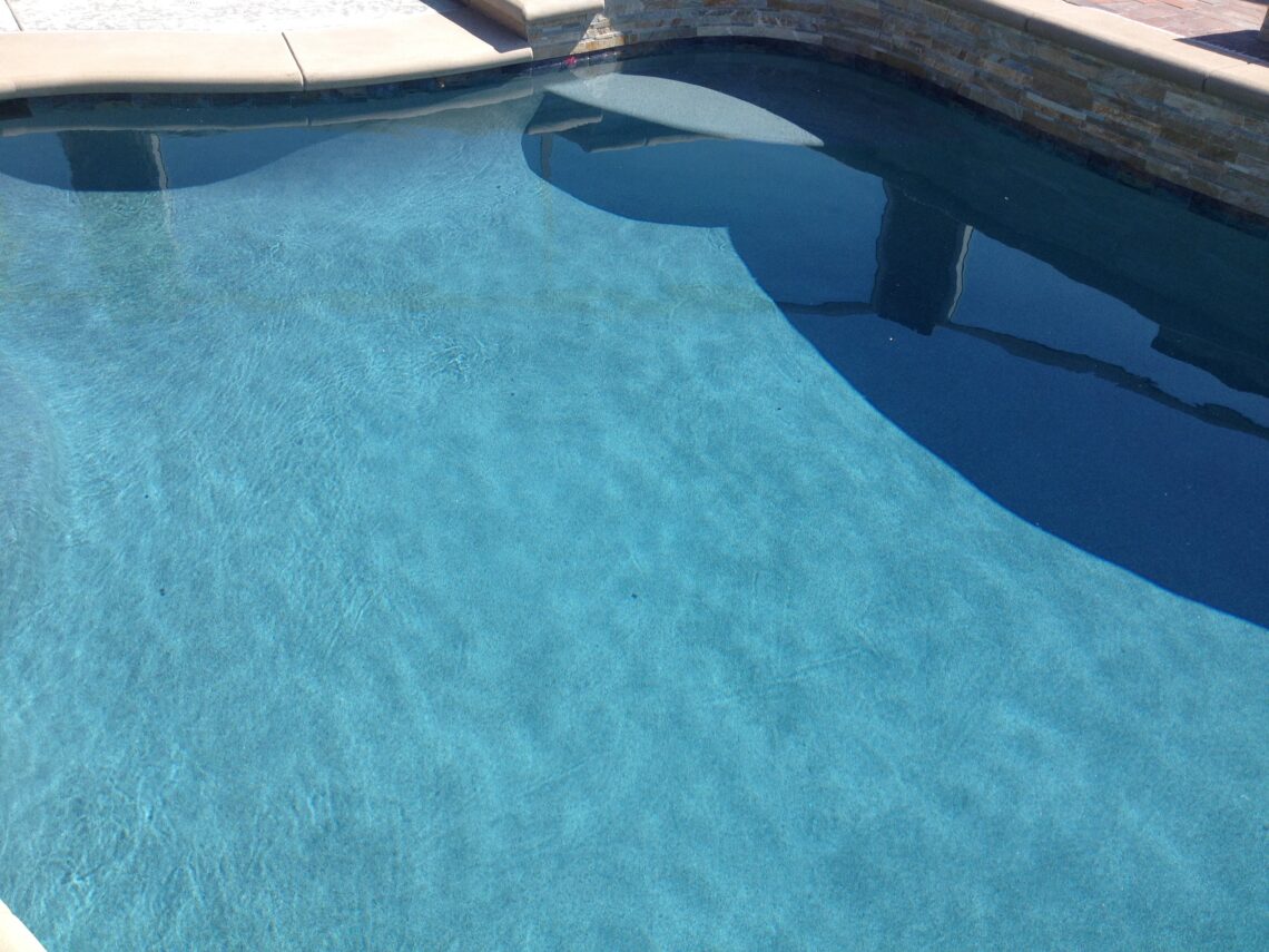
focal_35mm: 35
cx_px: 634
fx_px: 1283
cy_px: 476
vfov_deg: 40.7
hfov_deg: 52.6
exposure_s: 1/1082
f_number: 2.4
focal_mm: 4.28
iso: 50
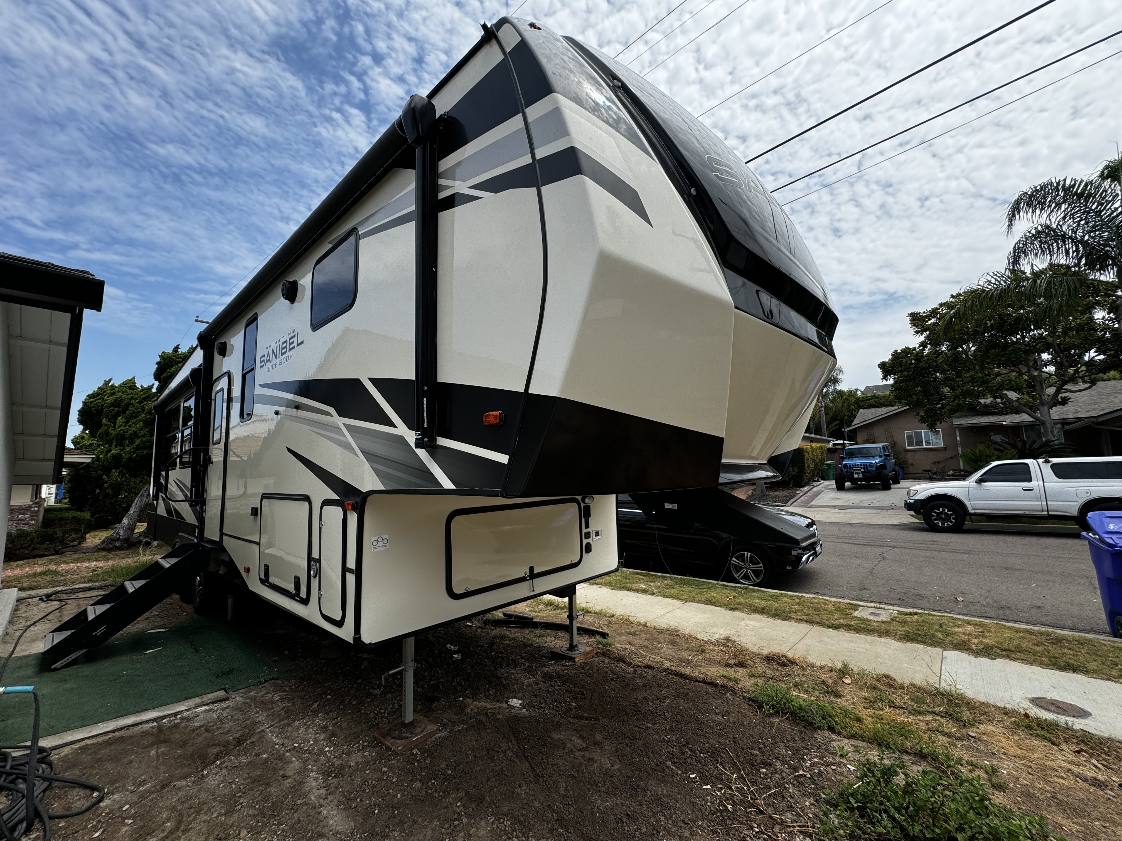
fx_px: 454
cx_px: 561
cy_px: 420
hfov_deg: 102.1
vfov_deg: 85.7
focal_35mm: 14
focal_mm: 2.22
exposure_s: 1/1217
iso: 50
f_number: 2.2
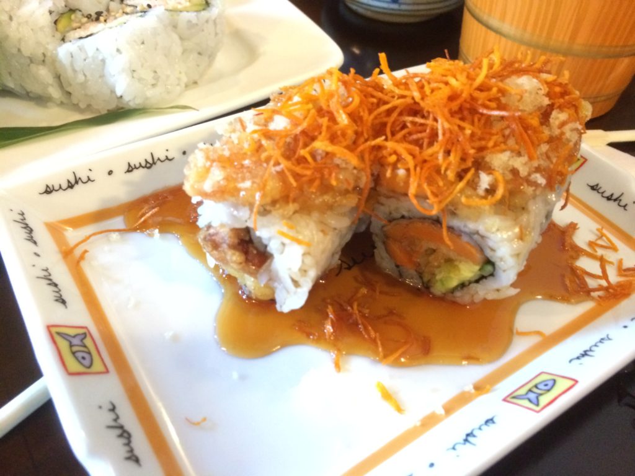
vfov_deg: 46.8
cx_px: 318
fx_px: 550
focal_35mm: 30
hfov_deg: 60.0
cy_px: 238
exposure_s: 1/15
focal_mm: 4.12
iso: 500
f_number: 2.2
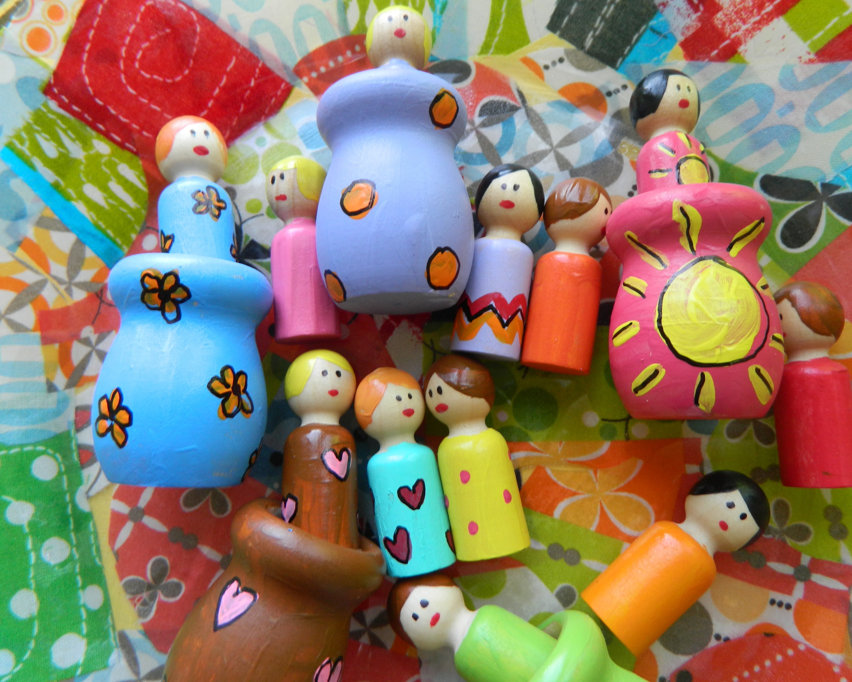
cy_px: 348
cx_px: 432
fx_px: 681
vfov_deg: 53.2
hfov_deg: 64.1
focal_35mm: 27
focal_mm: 4.5
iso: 100
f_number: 3.1
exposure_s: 1/30
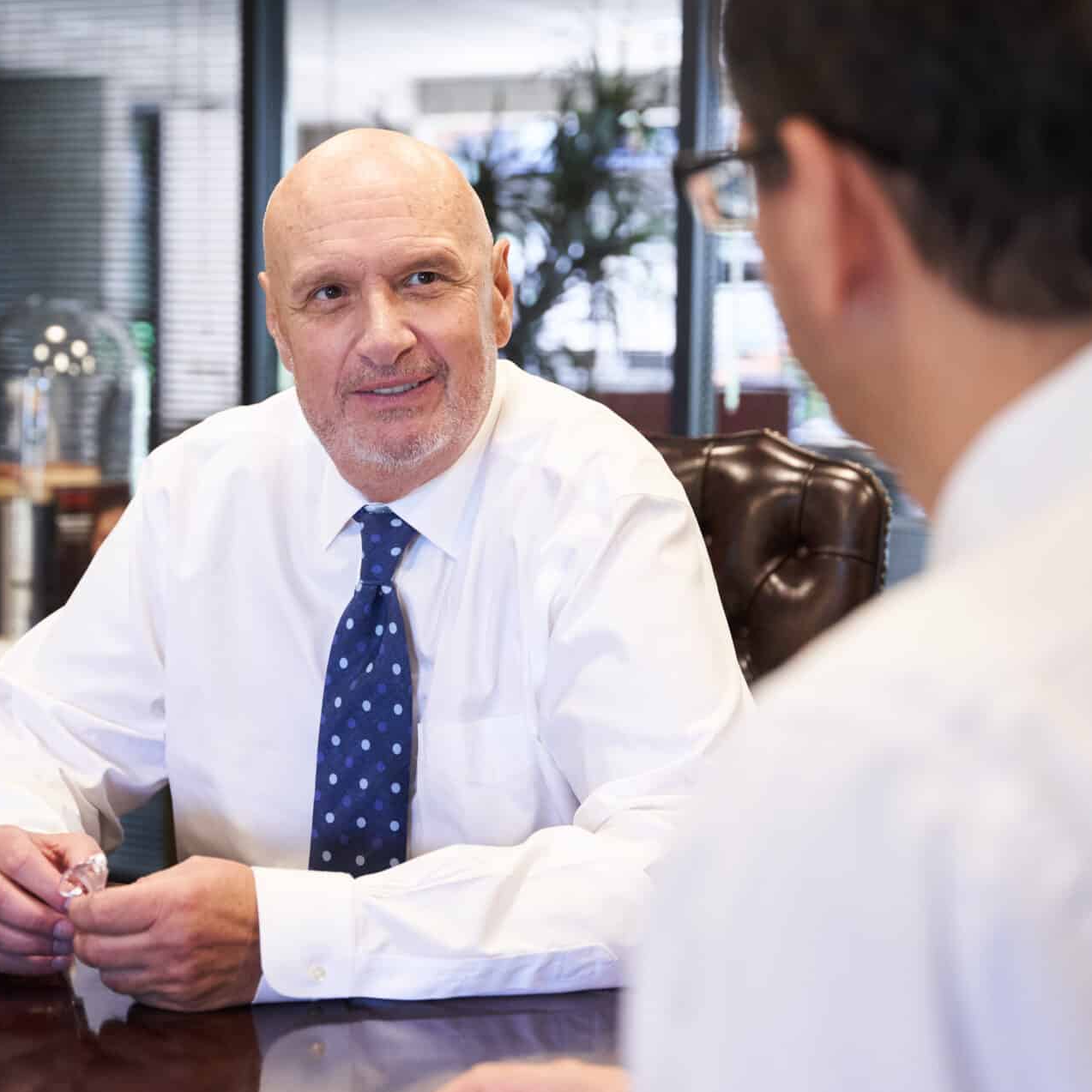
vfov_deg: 25.3
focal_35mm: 68
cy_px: 543
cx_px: 403
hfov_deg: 25.2
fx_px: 2435
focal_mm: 49.9
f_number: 2.8
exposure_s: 1/80
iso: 2000
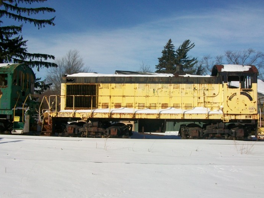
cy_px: 95
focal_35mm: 39
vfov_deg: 36.8
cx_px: 156
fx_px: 297
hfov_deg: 47.6
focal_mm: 5.7
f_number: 5.5
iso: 64
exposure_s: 1/800
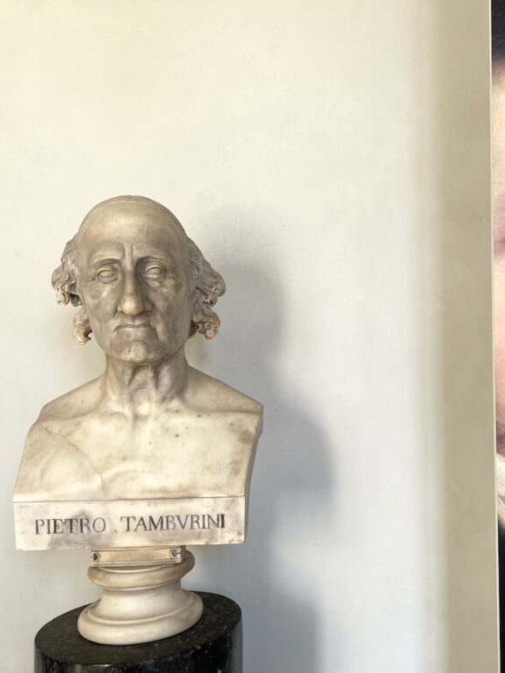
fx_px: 681
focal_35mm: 35
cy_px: 336
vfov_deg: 52.6
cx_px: 394
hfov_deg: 39.3
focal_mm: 5.1
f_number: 1.6
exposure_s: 1/121
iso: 32
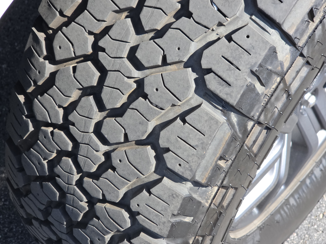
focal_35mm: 70
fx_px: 659
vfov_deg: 21.0
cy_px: 121
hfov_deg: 27.8
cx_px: 165
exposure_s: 1/237
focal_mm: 7
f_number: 2.4
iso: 25
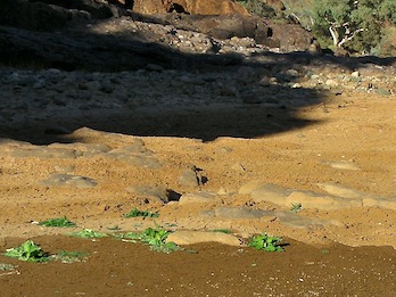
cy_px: 203
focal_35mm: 151
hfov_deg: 13.0
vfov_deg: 9.8
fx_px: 1727
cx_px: 354
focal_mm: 11.7
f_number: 4
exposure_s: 1/440
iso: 50
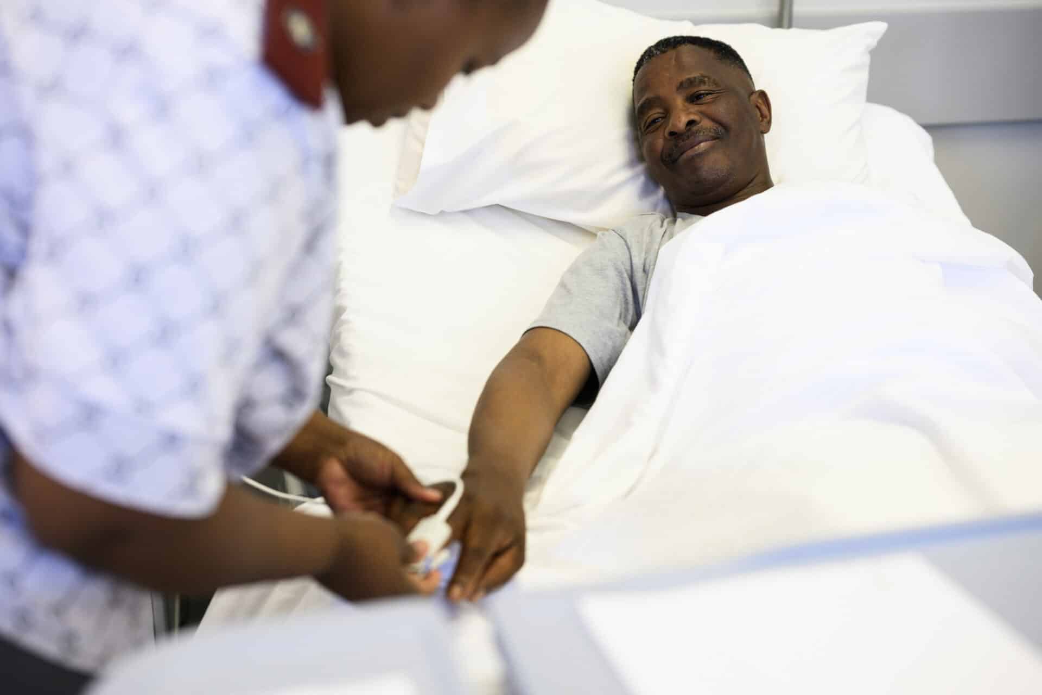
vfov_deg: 27.0
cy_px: 348
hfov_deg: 39.6
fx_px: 1447
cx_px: 521
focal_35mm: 50
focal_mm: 50
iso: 800
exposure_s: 1/400
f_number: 2.2
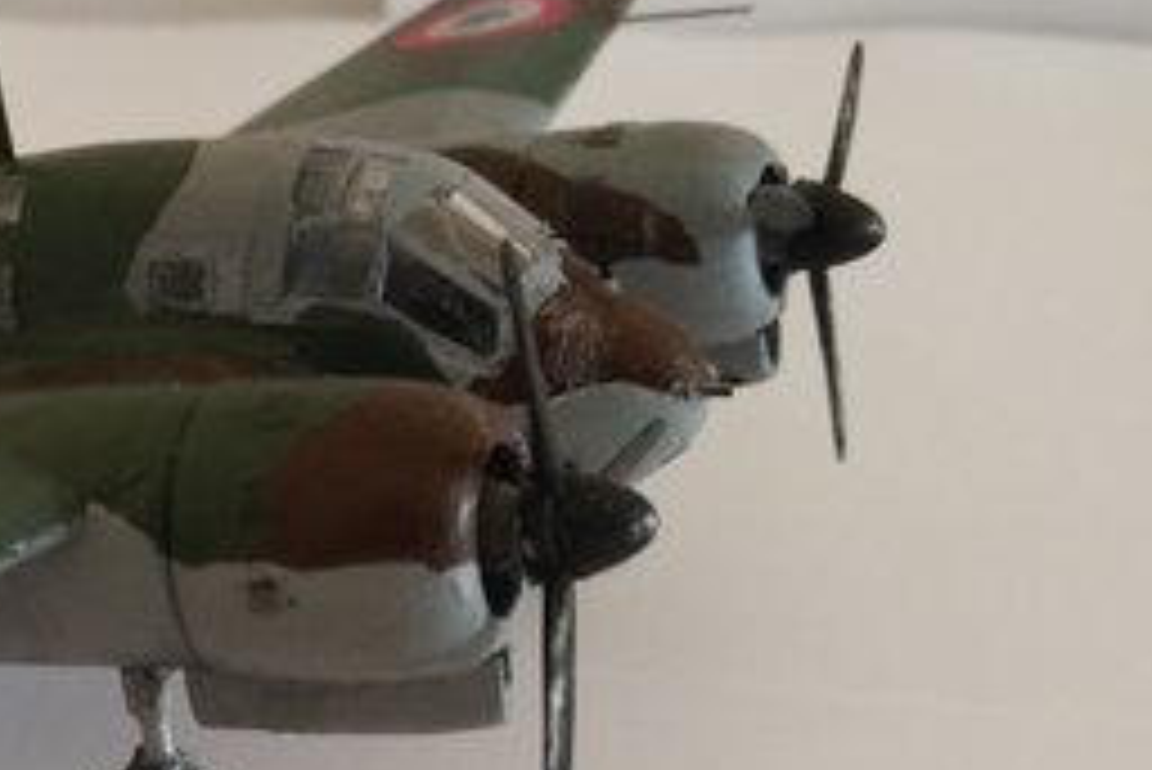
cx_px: -108
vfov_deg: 17.4
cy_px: 588
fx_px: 2497
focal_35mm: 78
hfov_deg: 24.3
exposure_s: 1/60
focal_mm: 4.52
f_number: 2
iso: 337
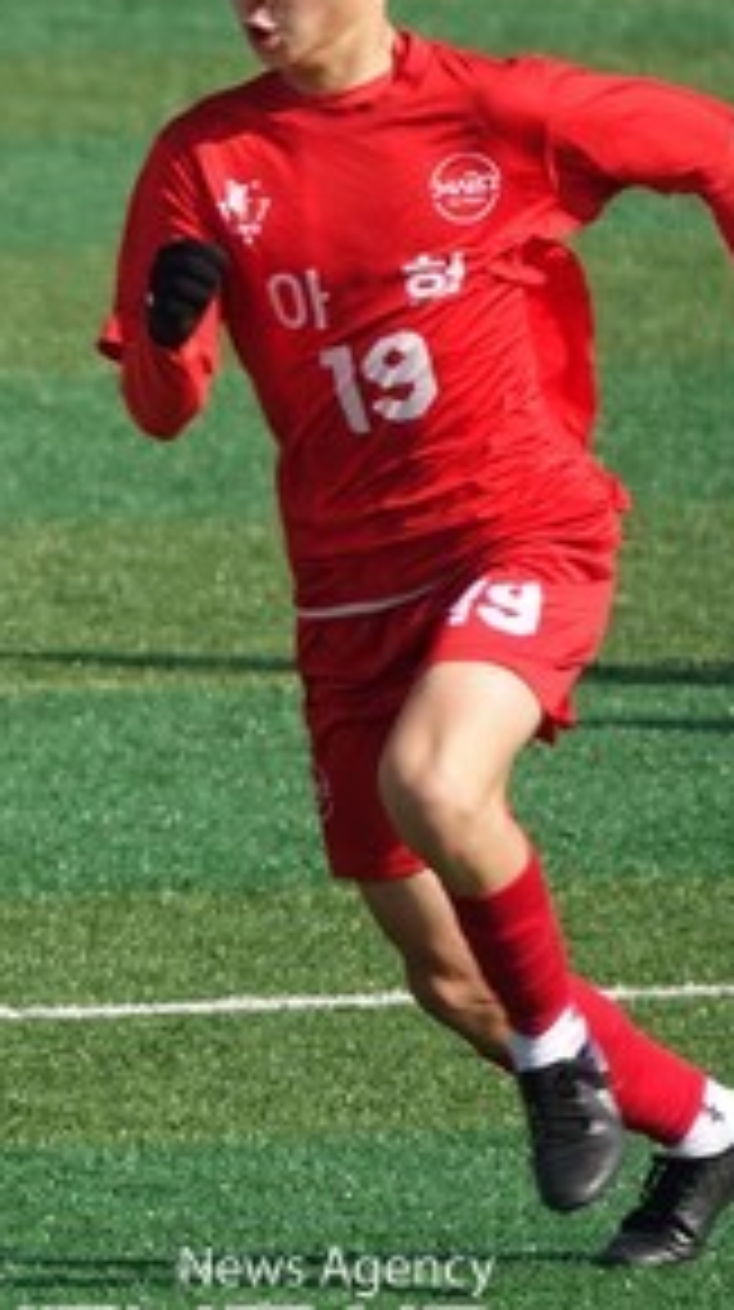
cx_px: -117
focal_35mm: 1298
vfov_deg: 1.7
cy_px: 590
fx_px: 45055
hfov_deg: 0.9
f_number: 4
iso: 100
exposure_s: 1/640
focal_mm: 220
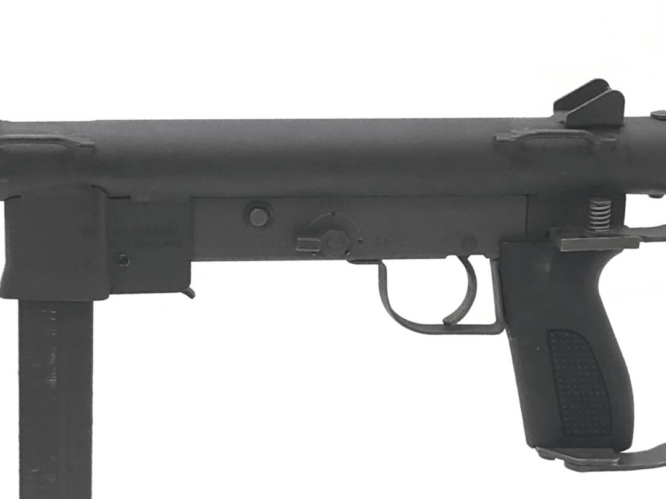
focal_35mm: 77
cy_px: 334
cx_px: 360
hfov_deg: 25.3
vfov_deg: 19.1
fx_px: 1481
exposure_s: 1/30
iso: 25
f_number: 1.8
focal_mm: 3.99
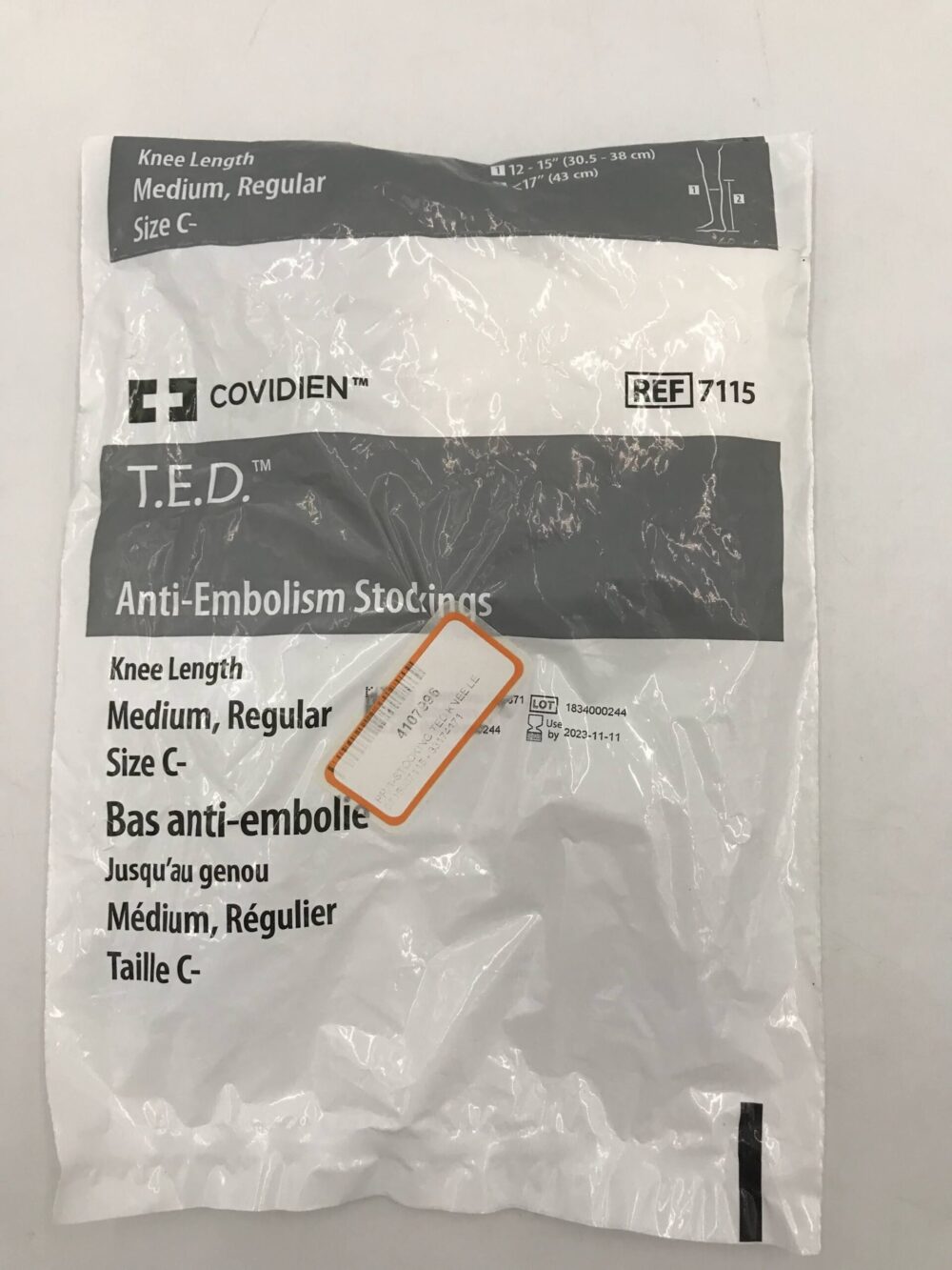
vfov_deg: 63.4
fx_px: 1027
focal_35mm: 28
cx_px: 476
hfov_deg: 49.8
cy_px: 635
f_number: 1.8
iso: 25
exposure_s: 1/40
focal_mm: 3.99
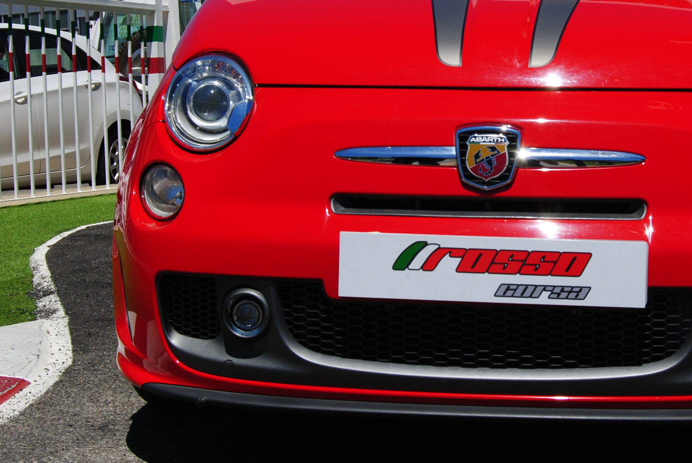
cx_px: 484
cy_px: 158
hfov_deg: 26.4
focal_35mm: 76
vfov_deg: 18.0
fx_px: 1463
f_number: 10
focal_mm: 30
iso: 100
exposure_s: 1/320
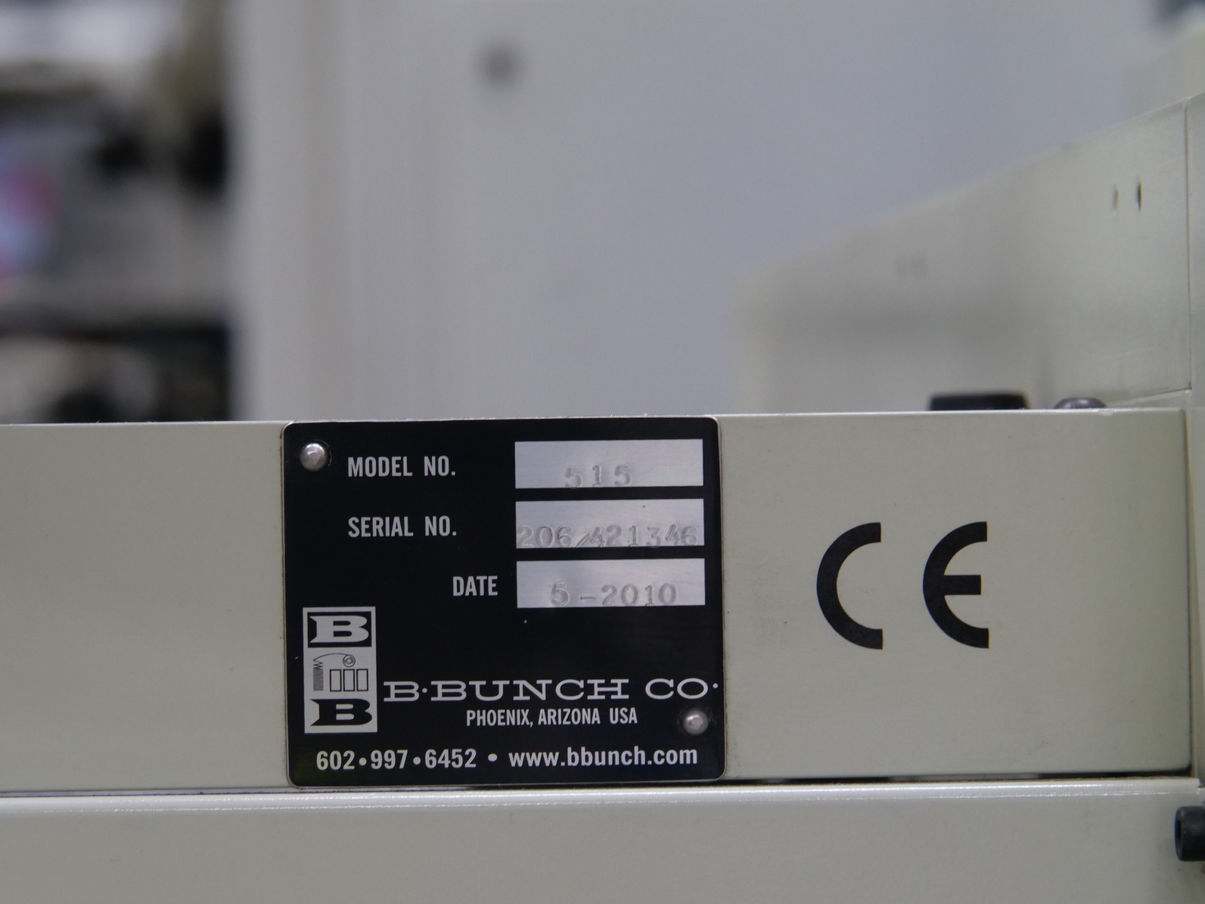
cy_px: 417
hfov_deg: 9.1
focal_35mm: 217
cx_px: 542
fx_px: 7552
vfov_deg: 6.8
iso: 800
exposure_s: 1/20
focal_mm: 90
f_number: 5.6
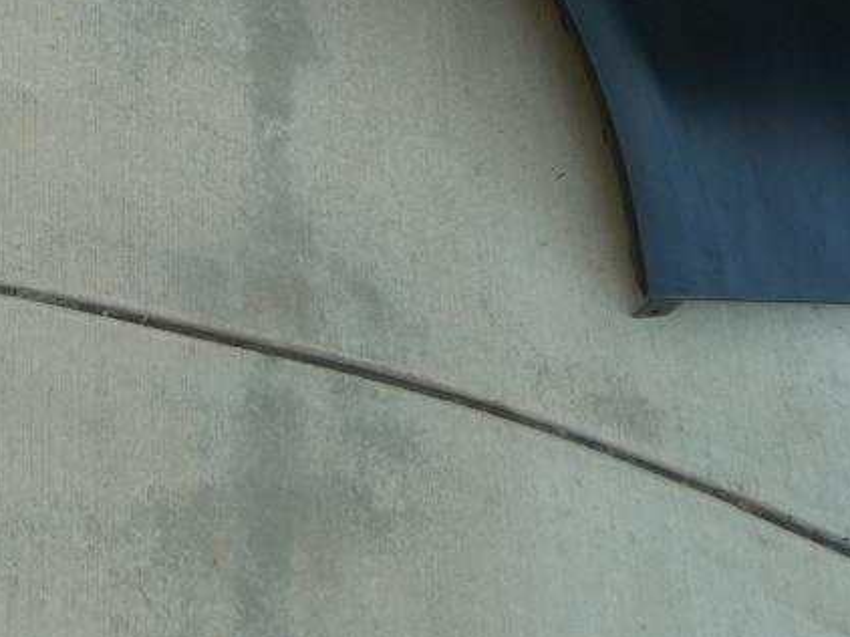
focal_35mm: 68
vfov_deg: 20.3
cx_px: 85
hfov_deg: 27.5
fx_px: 1669
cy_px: -109
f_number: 3.3
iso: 100
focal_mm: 4.7
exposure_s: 1/60
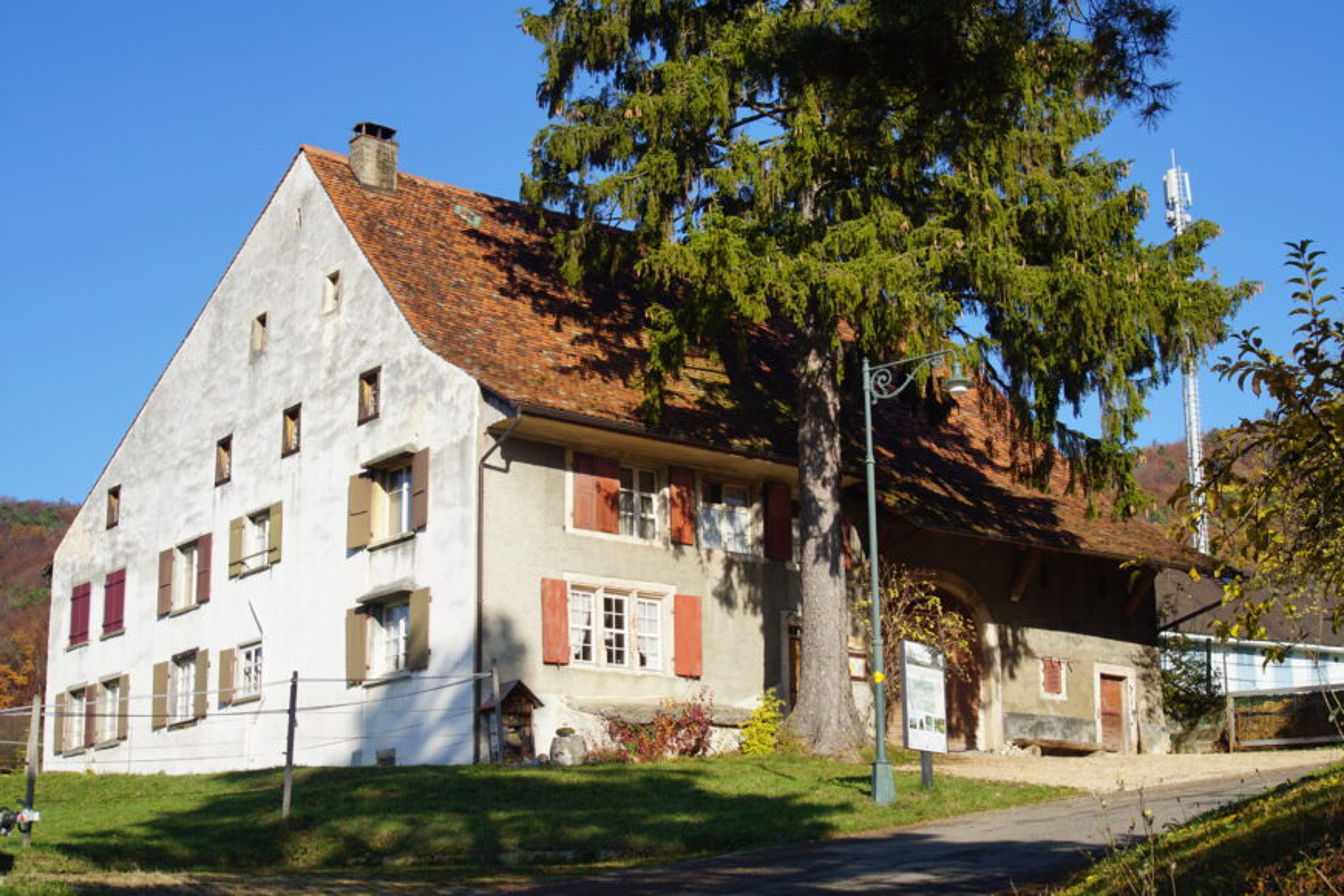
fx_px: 1960
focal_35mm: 52
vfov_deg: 25.8
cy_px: 448
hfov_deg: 37.9
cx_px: 672
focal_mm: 35
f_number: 10
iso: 100
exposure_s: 1/160
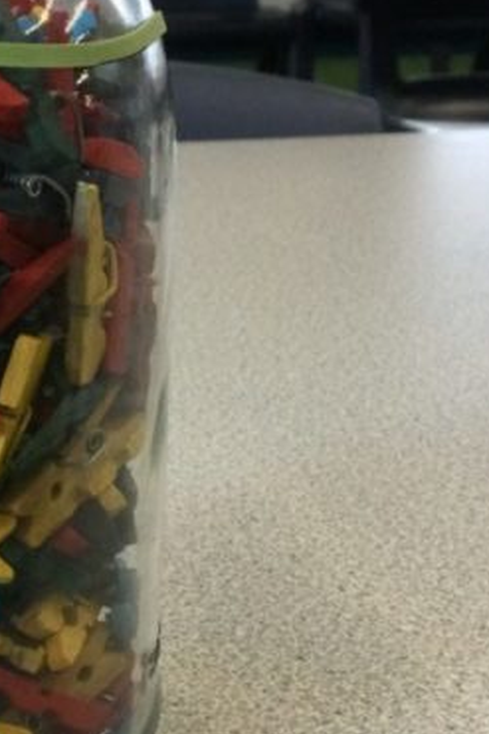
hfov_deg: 15.0
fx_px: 1815
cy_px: 368
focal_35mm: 89
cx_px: -22
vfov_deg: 22.9
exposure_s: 1/33
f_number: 2.4
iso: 64
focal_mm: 3.3
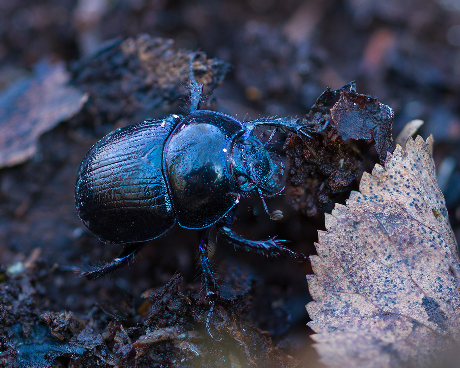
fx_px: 1389
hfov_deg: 18.8
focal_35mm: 102
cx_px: 271
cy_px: 184
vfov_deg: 15.1
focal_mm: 90
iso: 50
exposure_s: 1/4
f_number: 2.8
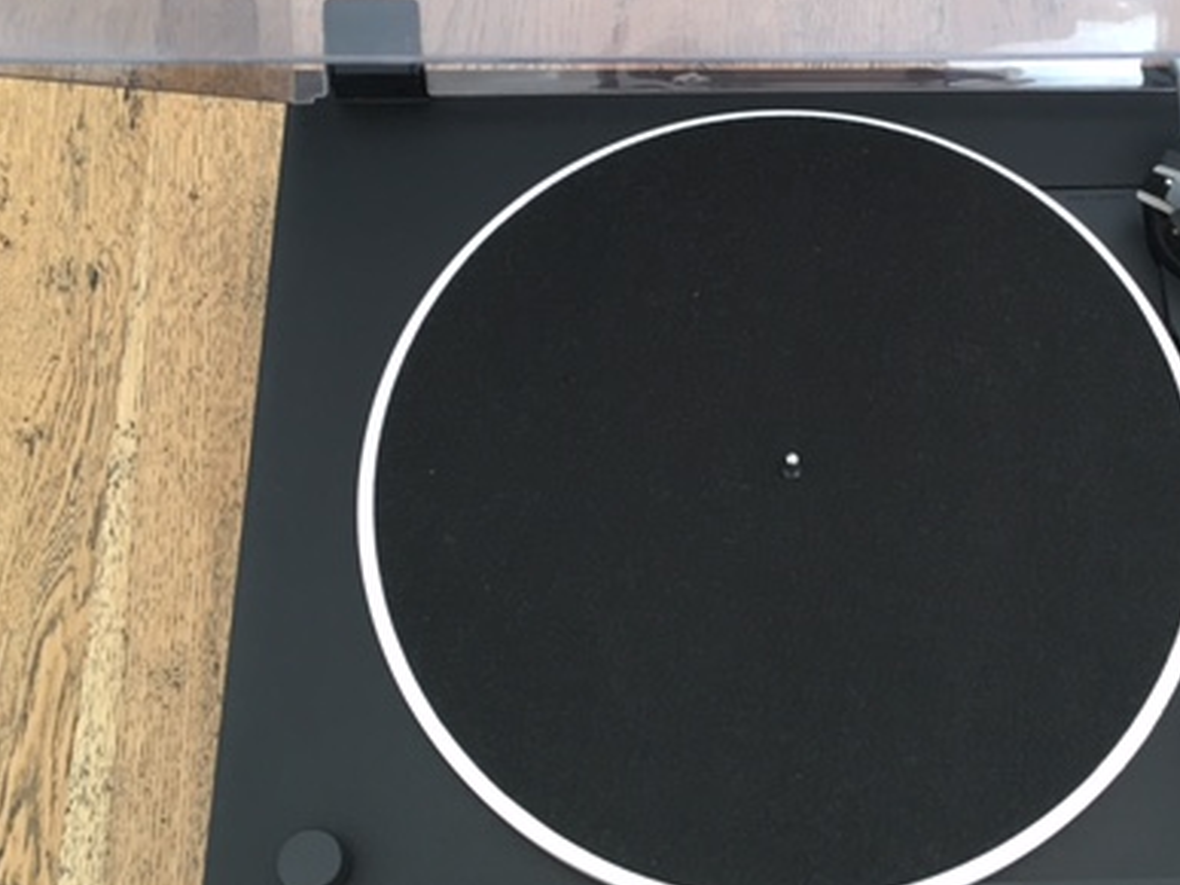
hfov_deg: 39.0
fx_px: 1636
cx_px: 820
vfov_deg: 30.2
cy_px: 369
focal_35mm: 48
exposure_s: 1/33
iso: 50
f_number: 2.2
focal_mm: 4.15
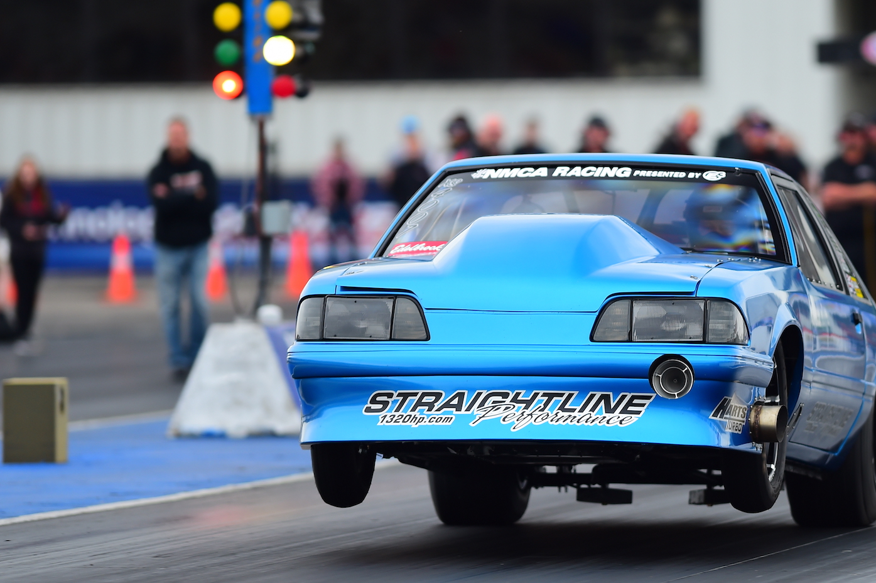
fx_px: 10459
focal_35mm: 430
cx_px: 625
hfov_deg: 4.8
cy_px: 321
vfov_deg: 3.2
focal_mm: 300
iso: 400
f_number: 2.8
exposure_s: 1/500
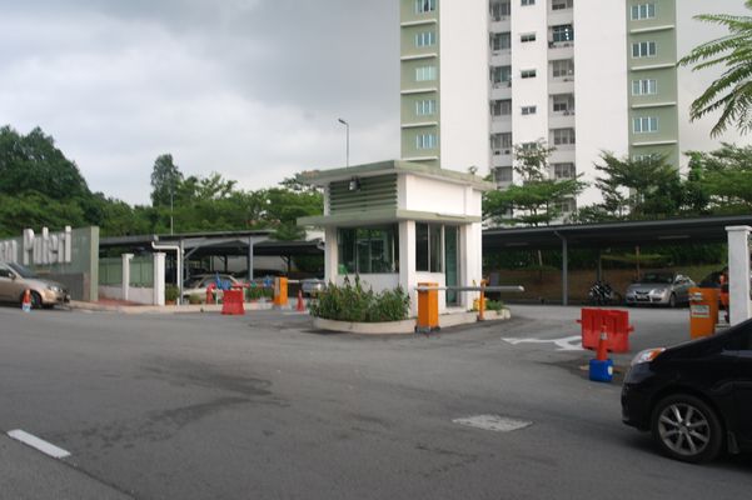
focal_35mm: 30
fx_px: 626
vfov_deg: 43.6
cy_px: 250
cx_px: 376
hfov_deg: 62.0
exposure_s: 1/40
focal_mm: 20
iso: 250
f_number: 3.5
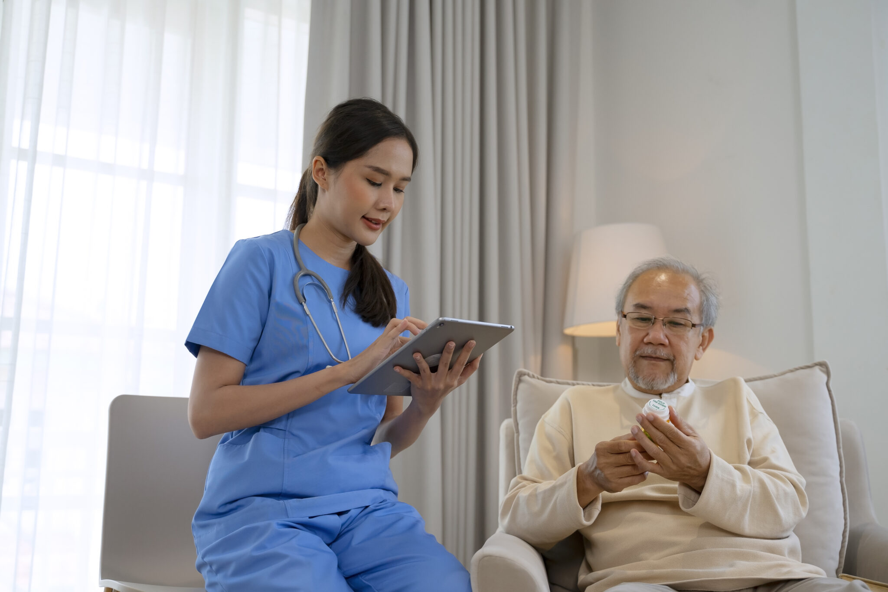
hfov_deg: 48.5
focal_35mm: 40
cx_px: 444
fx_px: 987
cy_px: 296
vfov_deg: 33.4
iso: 500
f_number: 2.8
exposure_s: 1/400
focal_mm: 40
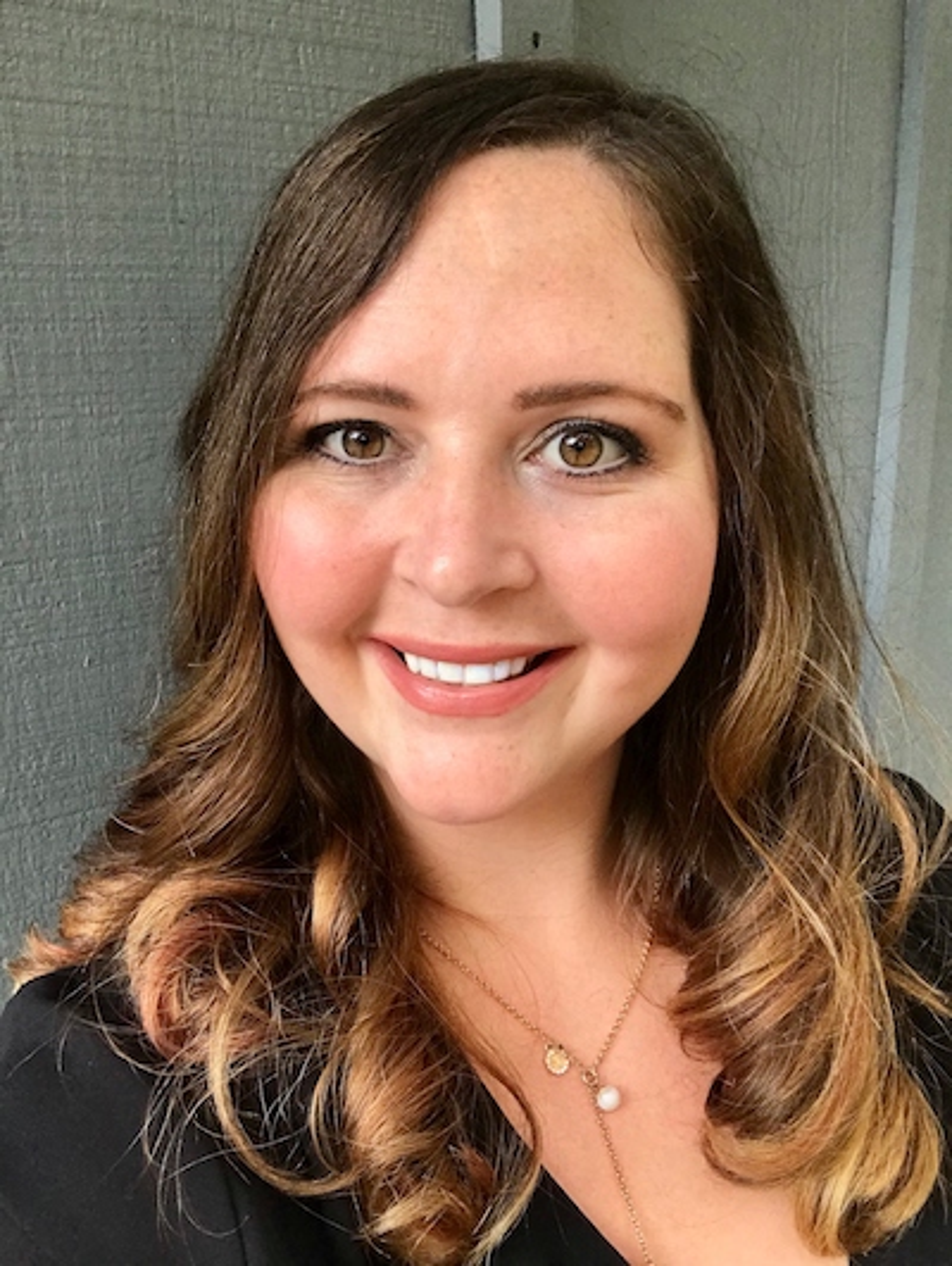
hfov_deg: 44.2
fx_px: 1172
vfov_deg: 56.8
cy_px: 633
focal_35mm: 32
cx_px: 476
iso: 25
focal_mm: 2.87
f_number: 2.2
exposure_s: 1/40
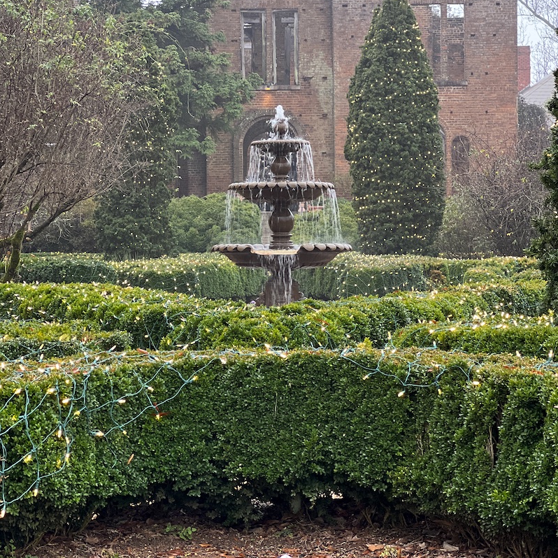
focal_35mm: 91
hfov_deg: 19.1
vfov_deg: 19.0
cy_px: 195
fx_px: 1660
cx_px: 279
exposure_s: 1/40
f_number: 2.8
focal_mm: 9
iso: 160
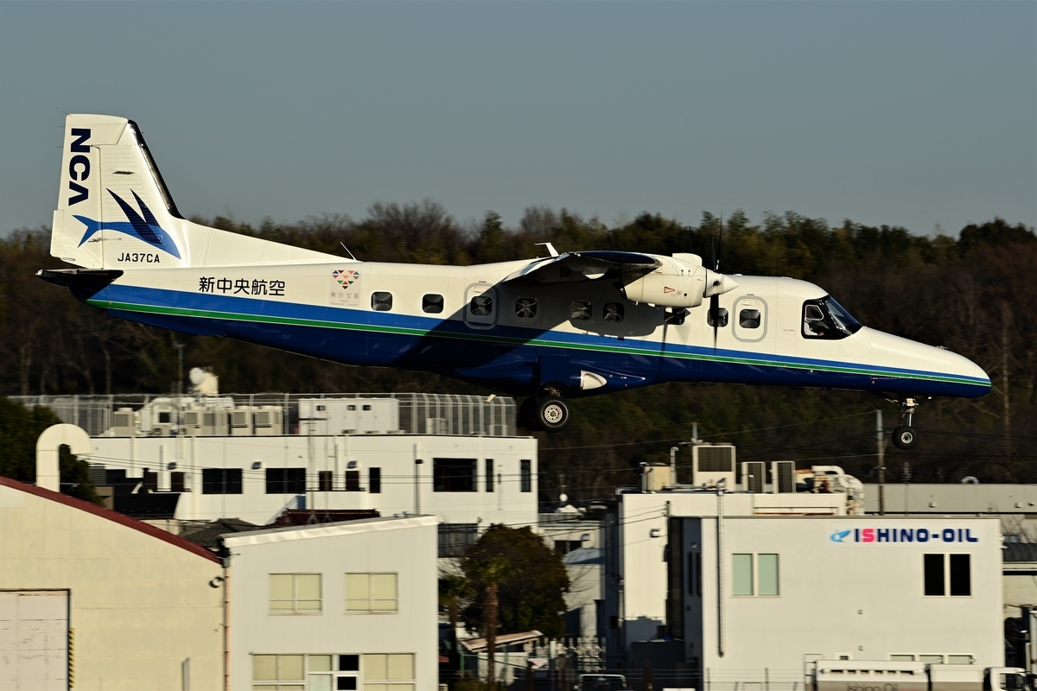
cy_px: 346
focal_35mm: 200
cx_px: 518
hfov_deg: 10.3
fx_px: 5761
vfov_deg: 6.9
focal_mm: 200
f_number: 8
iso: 100
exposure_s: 1/500
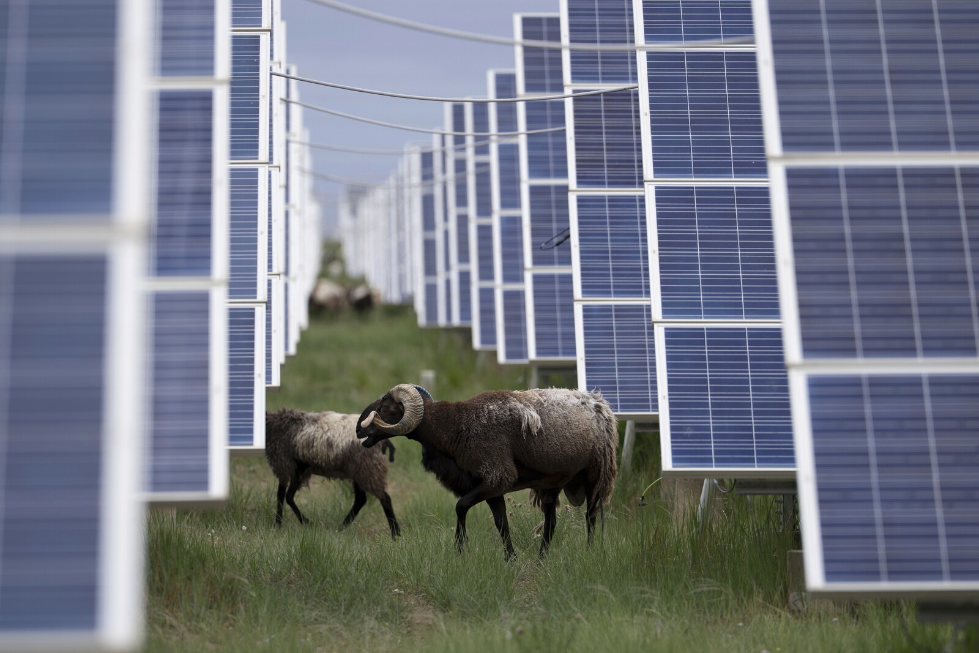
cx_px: 490
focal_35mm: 300
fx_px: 8158
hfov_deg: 6.9
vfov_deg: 4.6
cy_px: 326
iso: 80
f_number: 3.2
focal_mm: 200
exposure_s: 1/1000
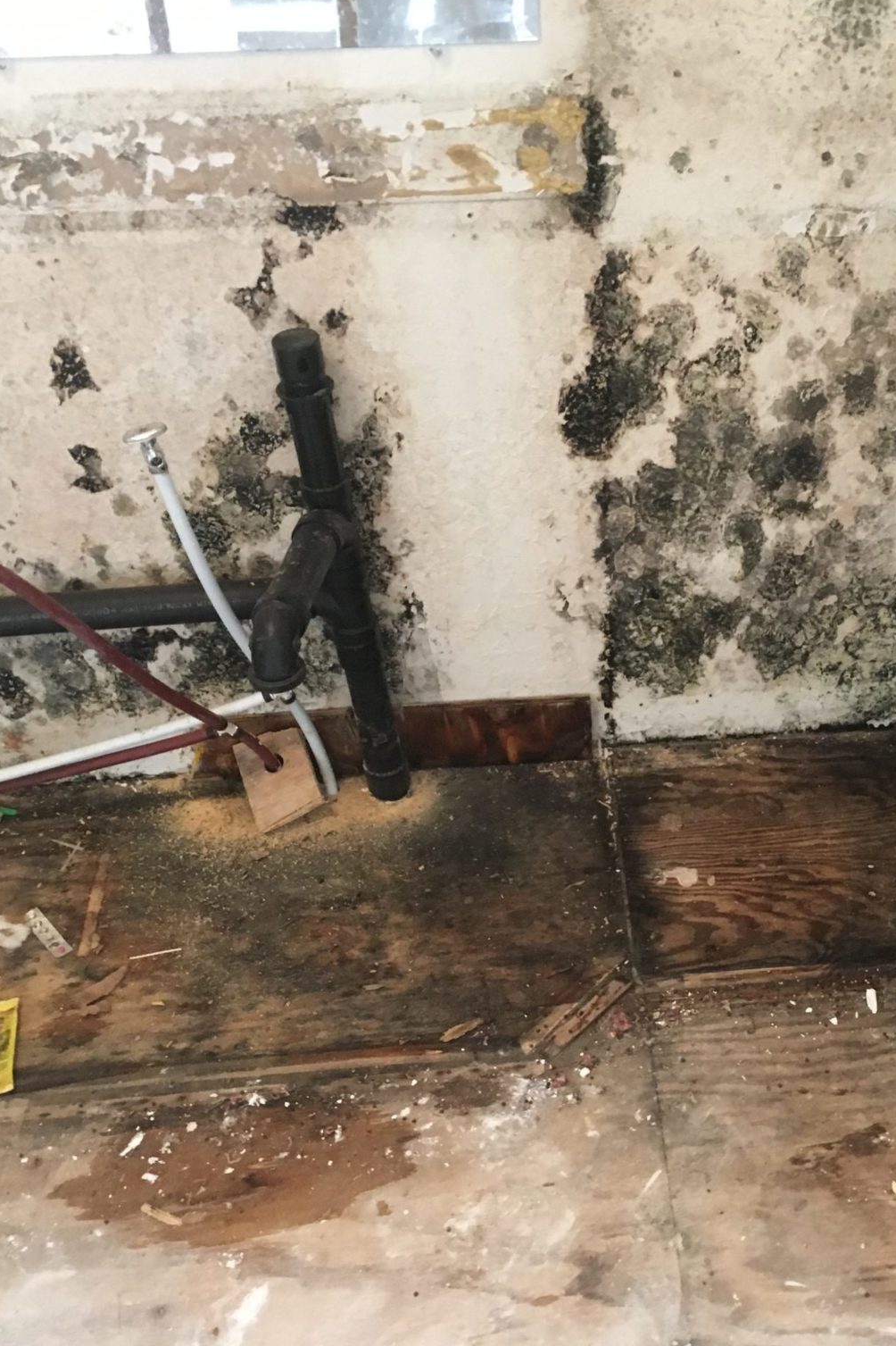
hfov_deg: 32.2
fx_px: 1531
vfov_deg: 47.4
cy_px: 674
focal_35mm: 41
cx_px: 626
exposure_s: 1/30
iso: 200
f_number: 2.2
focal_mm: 4.15
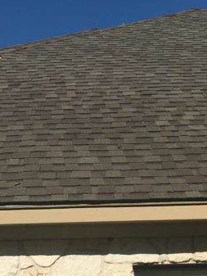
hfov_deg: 16.8
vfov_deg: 22.2
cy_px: 128
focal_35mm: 88
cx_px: 73
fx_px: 701
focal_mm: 4.15
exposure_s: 1/3344
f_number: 2.2
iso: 25
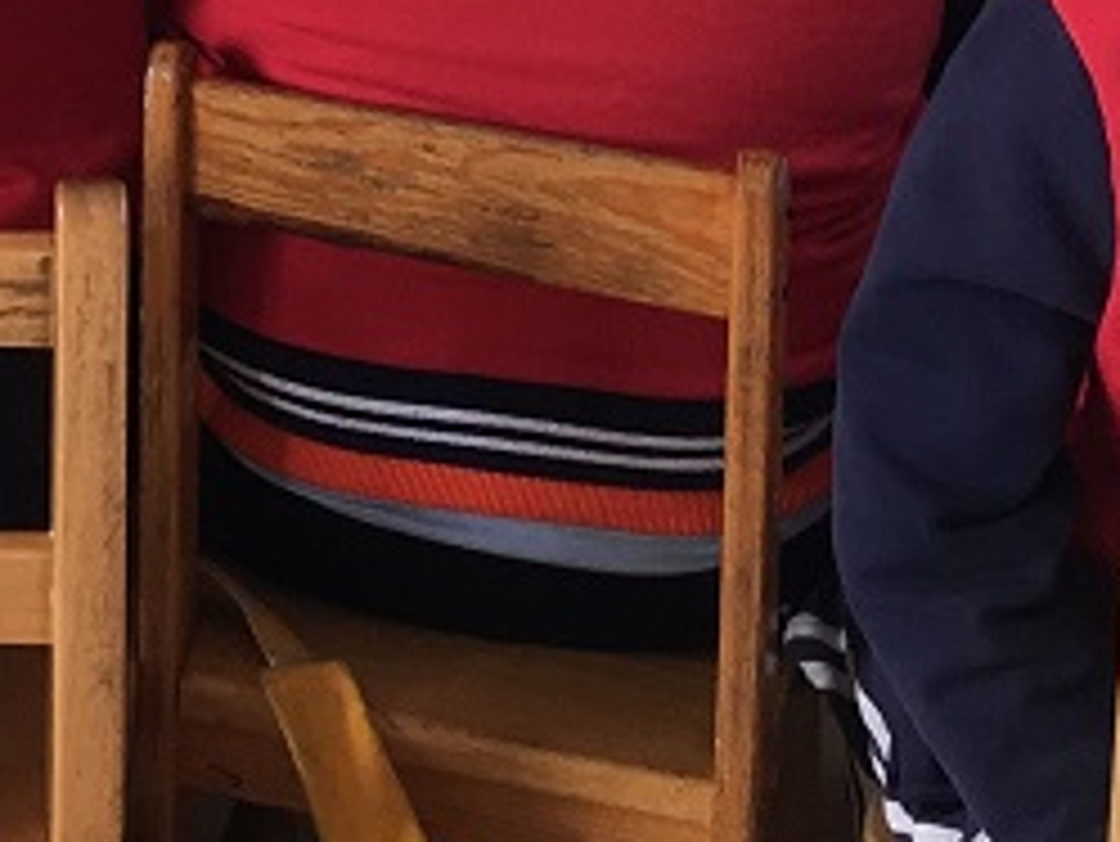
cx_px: -463
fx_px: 4564
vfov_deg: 9.4
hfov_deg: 13.3
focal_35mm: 141
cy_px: -1184
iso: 32
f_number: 2.2
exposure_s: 1/50
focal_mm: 4.15
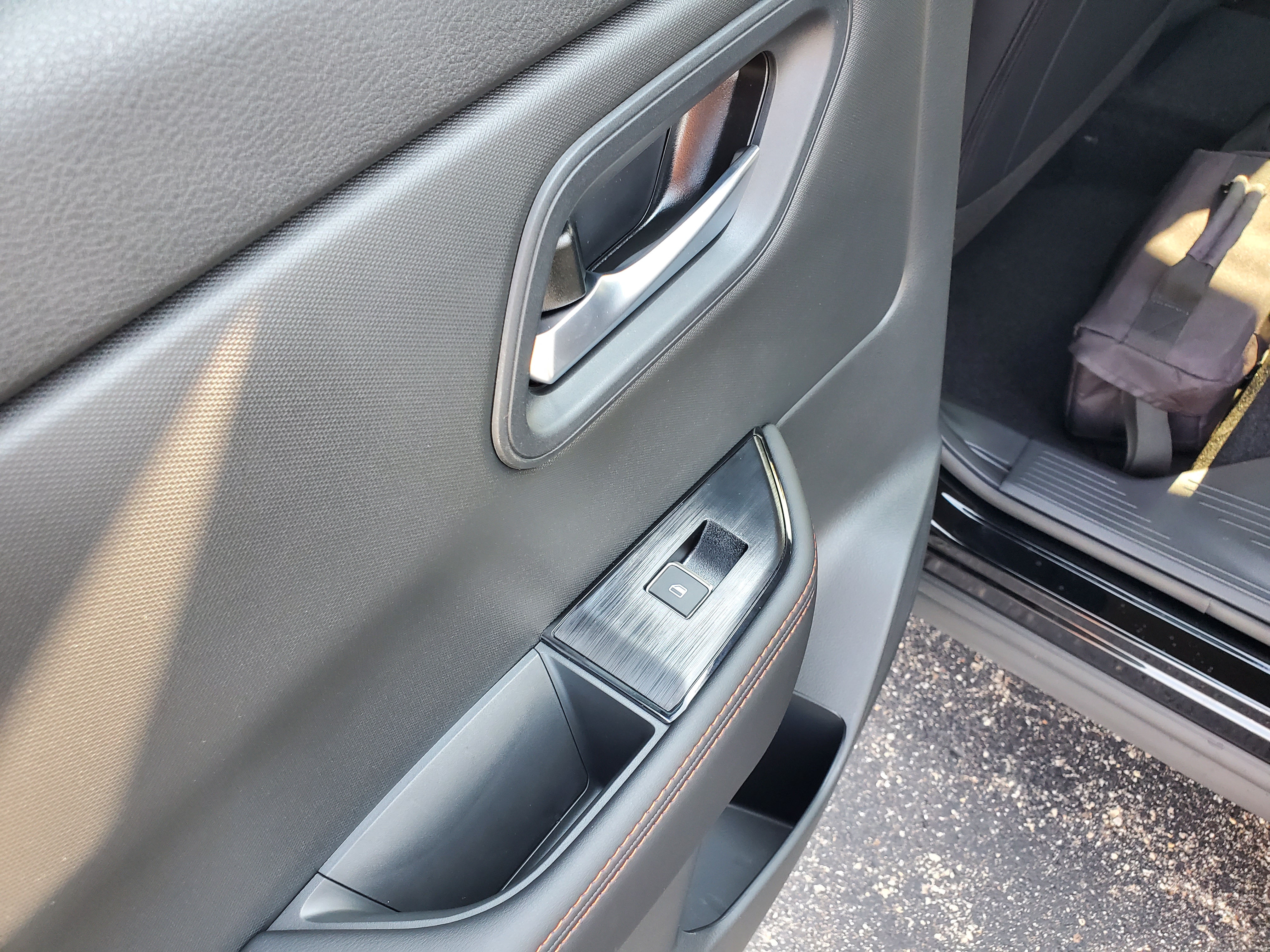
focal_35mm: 26
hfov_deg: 67.3
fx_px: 954
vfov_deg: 53.1
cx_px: 635
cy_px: 476
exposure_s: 1/120
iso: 250
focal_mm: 4.3
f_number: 2.4
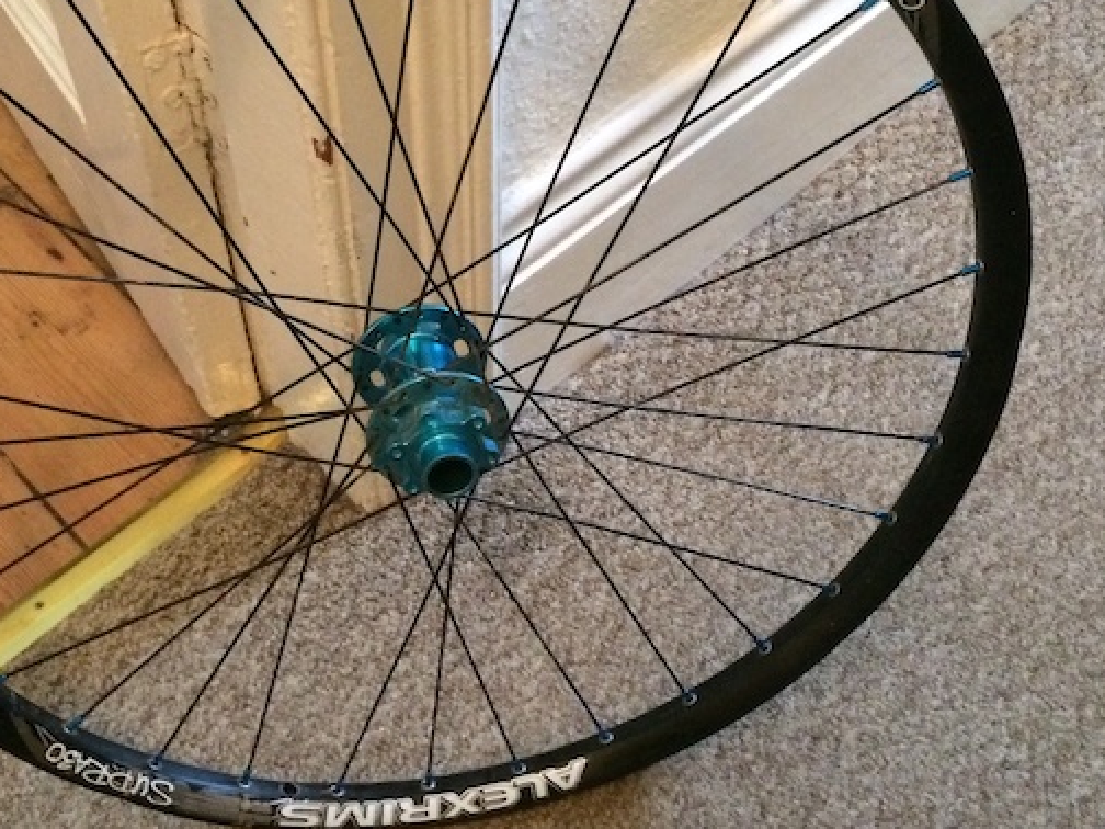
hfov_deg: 41.0
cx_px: 436
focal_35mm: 46
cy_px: 347
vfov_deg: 31.5
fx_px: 1468
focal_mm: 4.15
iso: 500
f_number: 2.2
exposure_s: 1/17
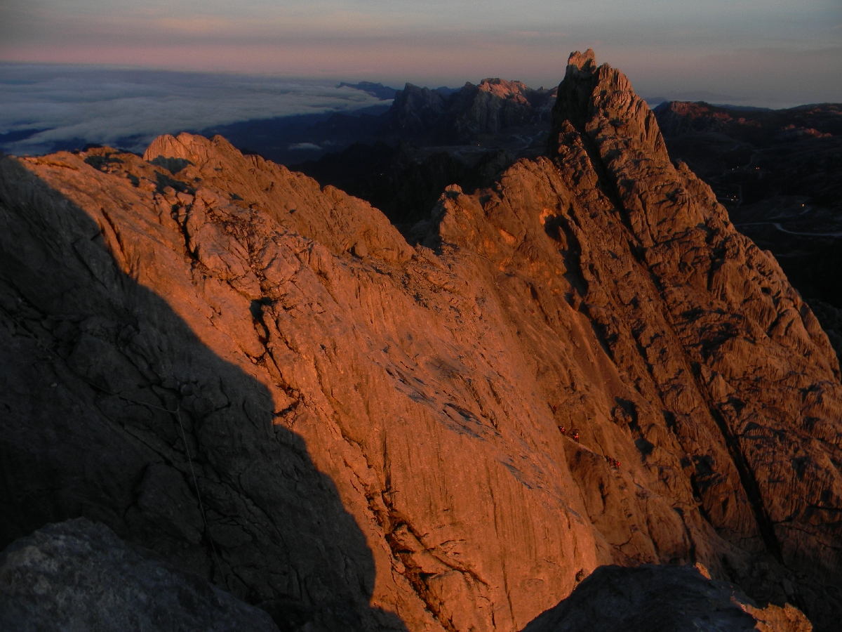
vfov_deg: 49.7
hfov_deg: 63.4
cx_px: 421
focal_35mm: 28
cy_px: 316
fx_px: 681
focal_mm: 5
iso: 80
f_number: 3.5
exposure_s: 1/96
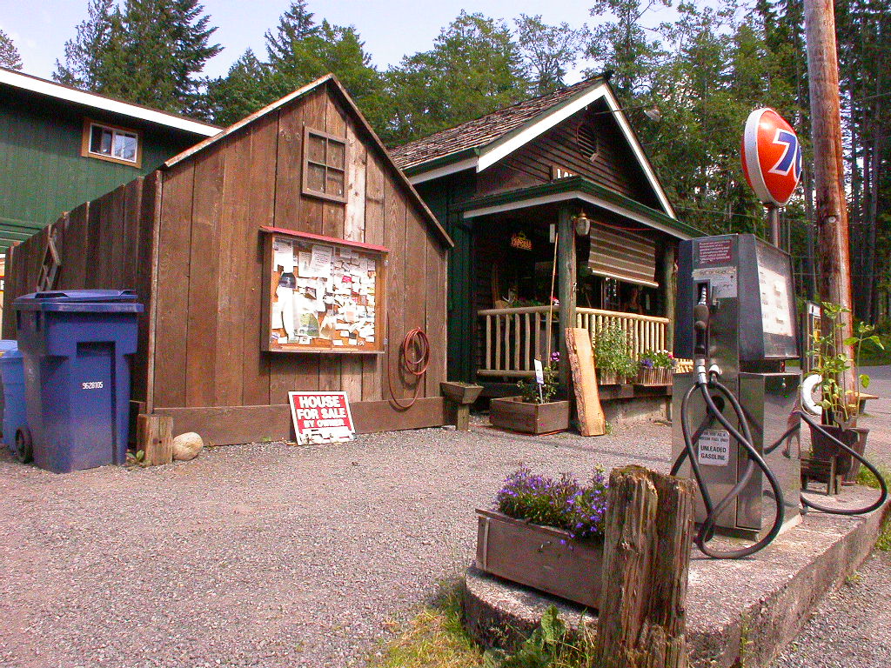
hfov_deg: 49.0
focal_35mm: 38
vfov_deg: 37.7
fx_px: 978
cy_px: 334
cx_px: 446
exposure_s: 1/921
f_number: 7.5
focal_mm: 7.85
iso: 800
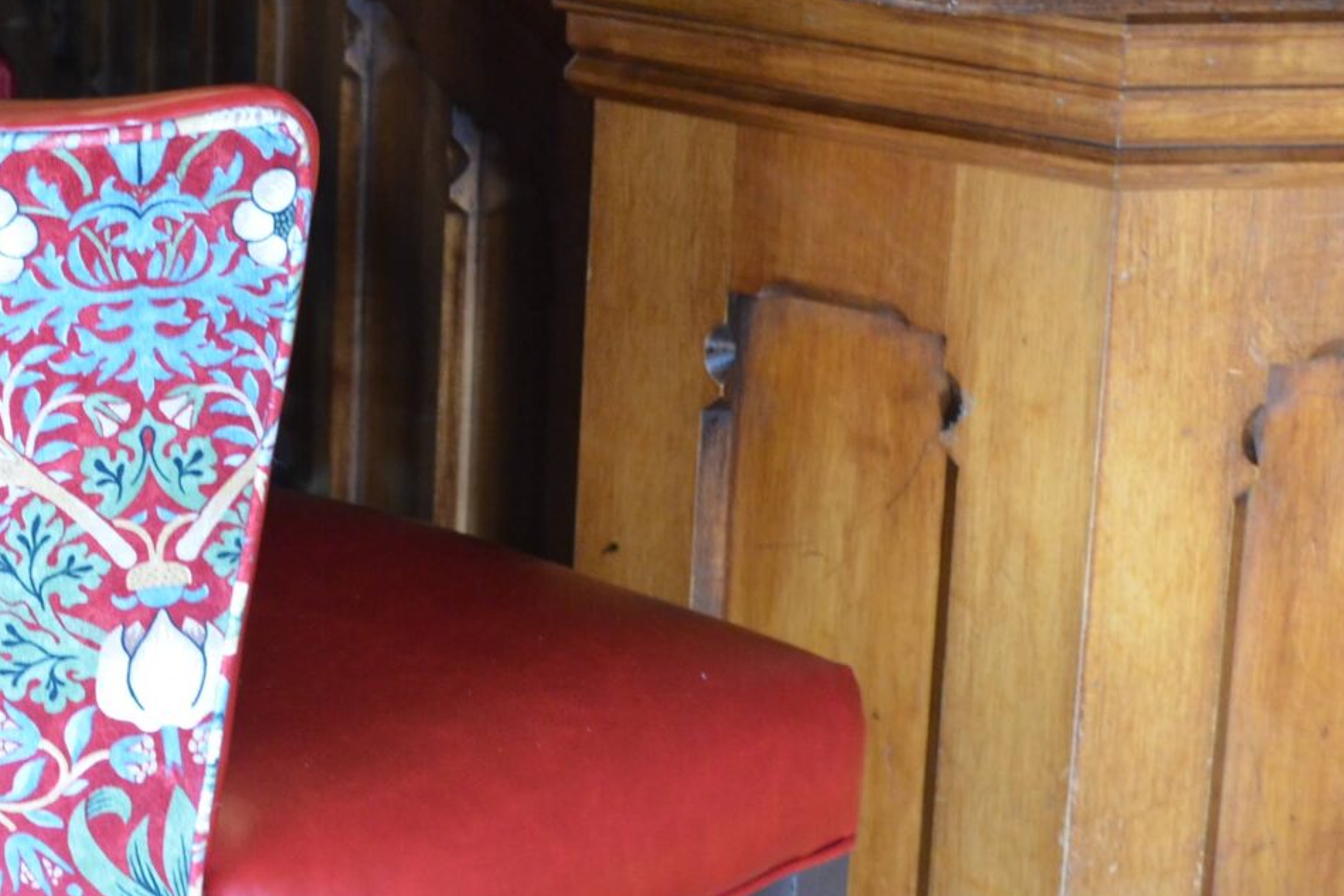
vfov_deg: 12.0
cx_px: -137
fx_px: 4218
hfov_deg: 17.5
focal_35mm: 113
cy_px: 99
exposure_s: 1/30
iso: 900
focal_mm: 28
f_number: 4.5
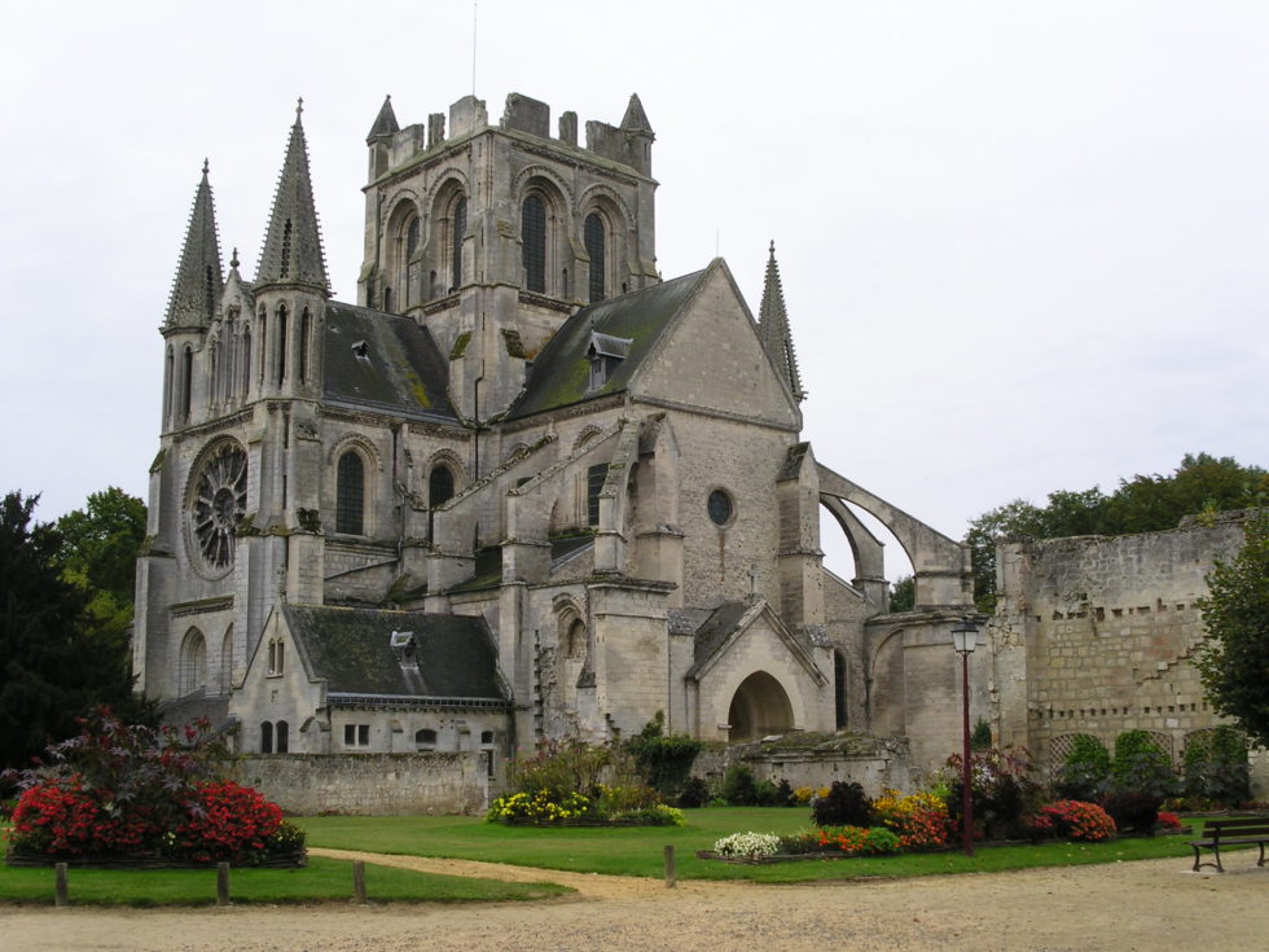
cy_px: 476
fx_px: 1650
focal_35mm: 45
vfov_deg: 32.2
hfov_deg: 42.1
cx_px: 634
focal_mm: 9.3
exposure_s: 1/60
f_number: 5.6
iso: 100
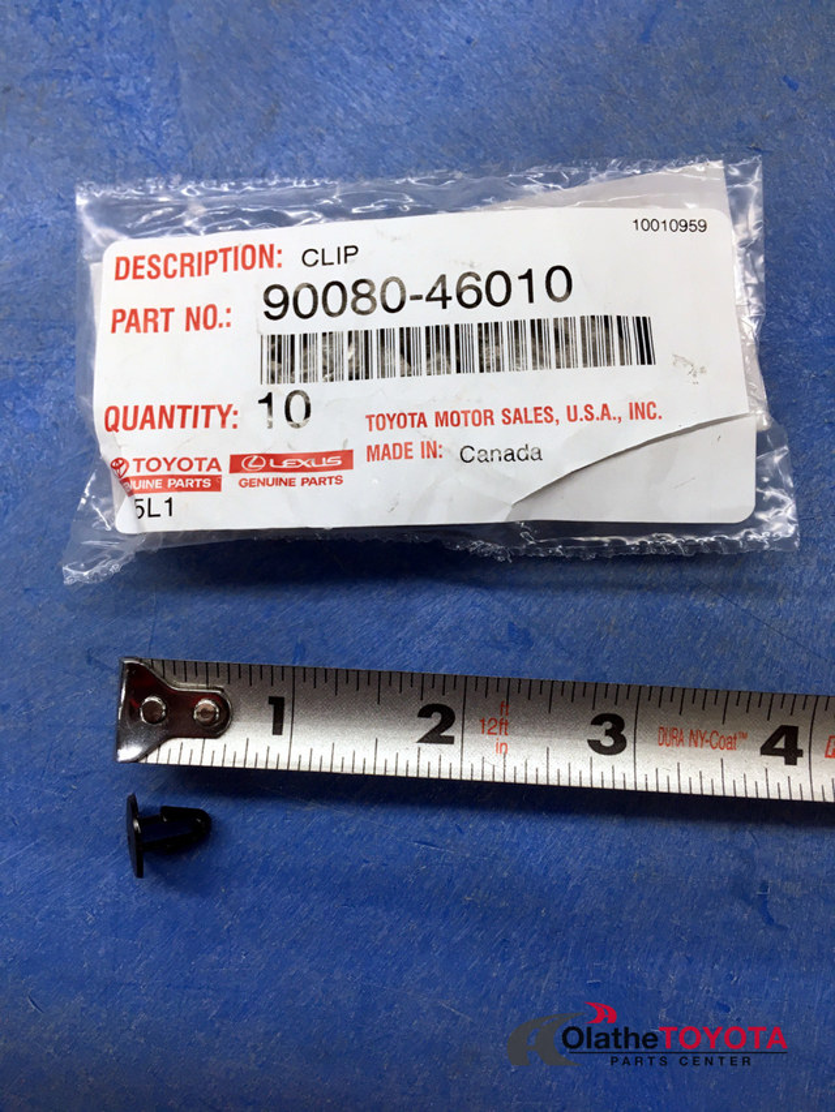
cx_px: 418
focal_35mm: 29
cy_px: 556
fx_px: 932
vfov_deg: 61.7
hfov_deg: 48.2
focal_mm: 4.15
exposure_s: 1/30
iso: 25
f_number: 2.2
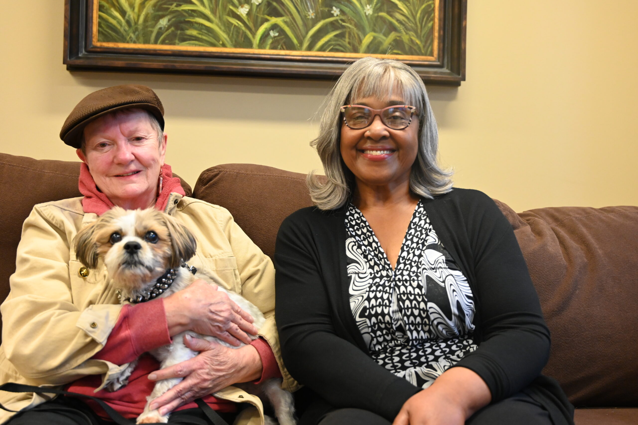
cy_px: 212
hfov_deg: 45.5
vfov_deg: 31.1
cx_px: 319
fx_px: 761
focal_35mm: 43
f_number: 4
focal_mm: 43
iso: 3200
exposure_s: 1/125
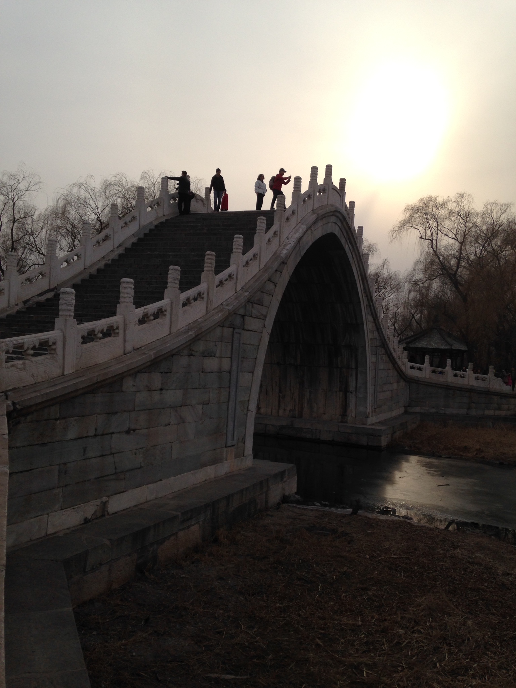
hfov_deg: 42.9
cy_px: 344
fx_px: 656
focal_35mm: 33
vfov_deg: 55.4
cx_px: 258
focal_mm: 4.12
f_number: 2.4
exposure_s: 1/1748
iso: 50
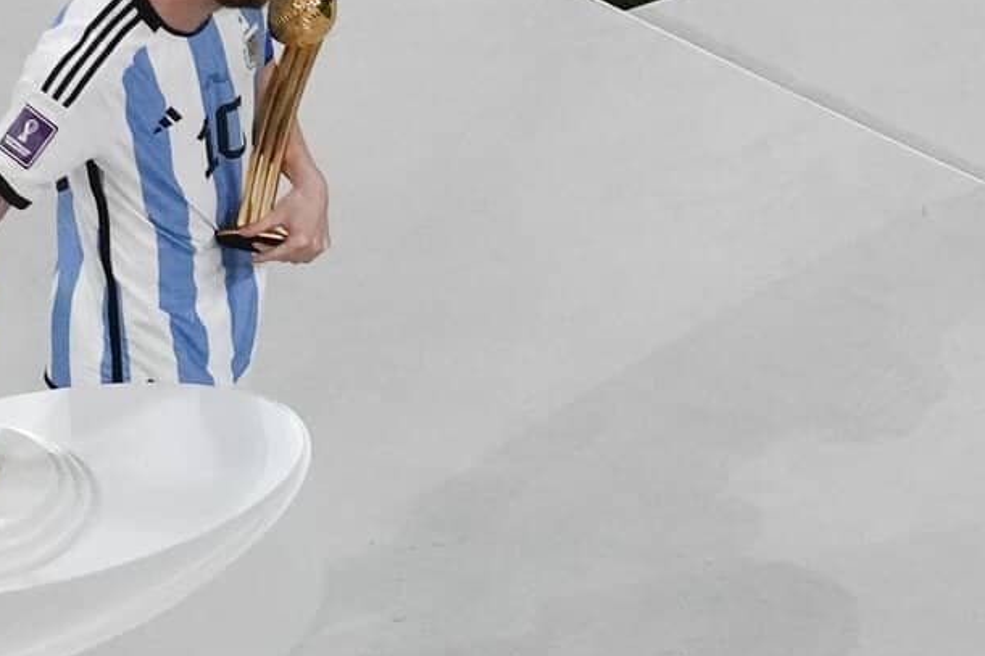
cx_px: 161
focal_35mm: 1006
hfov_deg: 2.1
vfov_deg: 1.4
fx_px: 27516
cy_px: 309
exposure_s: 1/800
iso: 2500
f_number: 3.2
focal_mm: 400
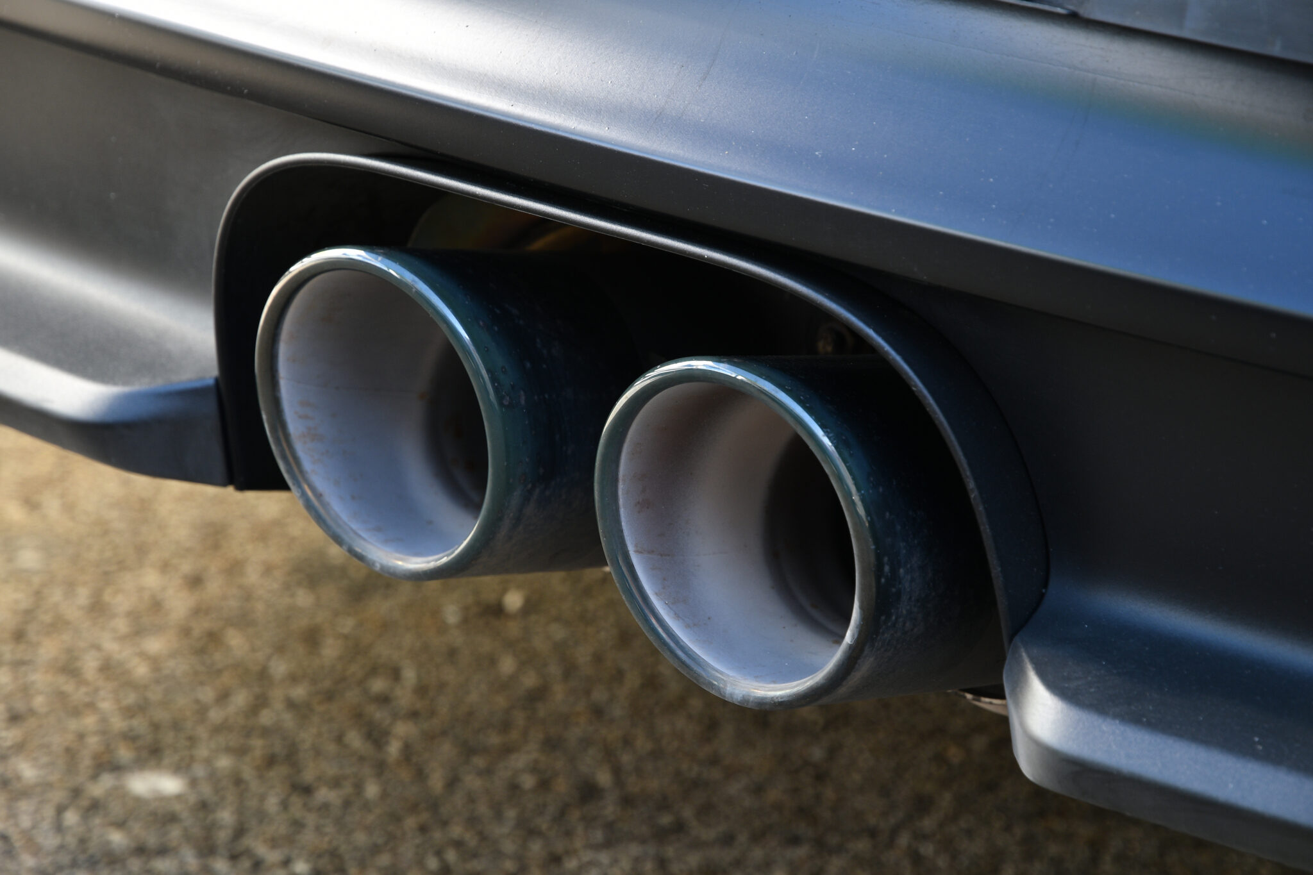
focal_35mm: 128
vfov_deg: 10.8
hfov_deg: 16.1
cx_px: 656
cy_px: 438
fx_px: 4649
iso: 200
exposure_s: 1/60
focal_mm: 85
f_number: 7.1
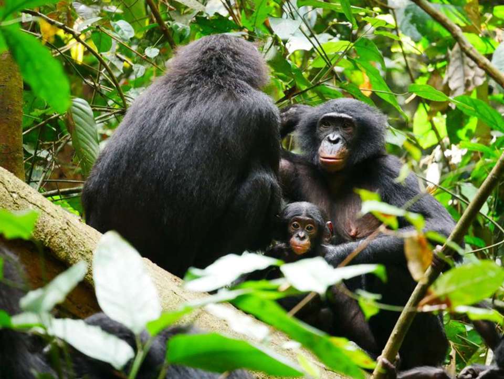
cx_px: 252
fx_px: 4370
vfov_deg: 5.0
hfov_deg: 6.6
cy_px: 190
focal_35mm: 300
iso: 3200
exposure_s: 1/125
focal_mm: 150
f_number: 5.6
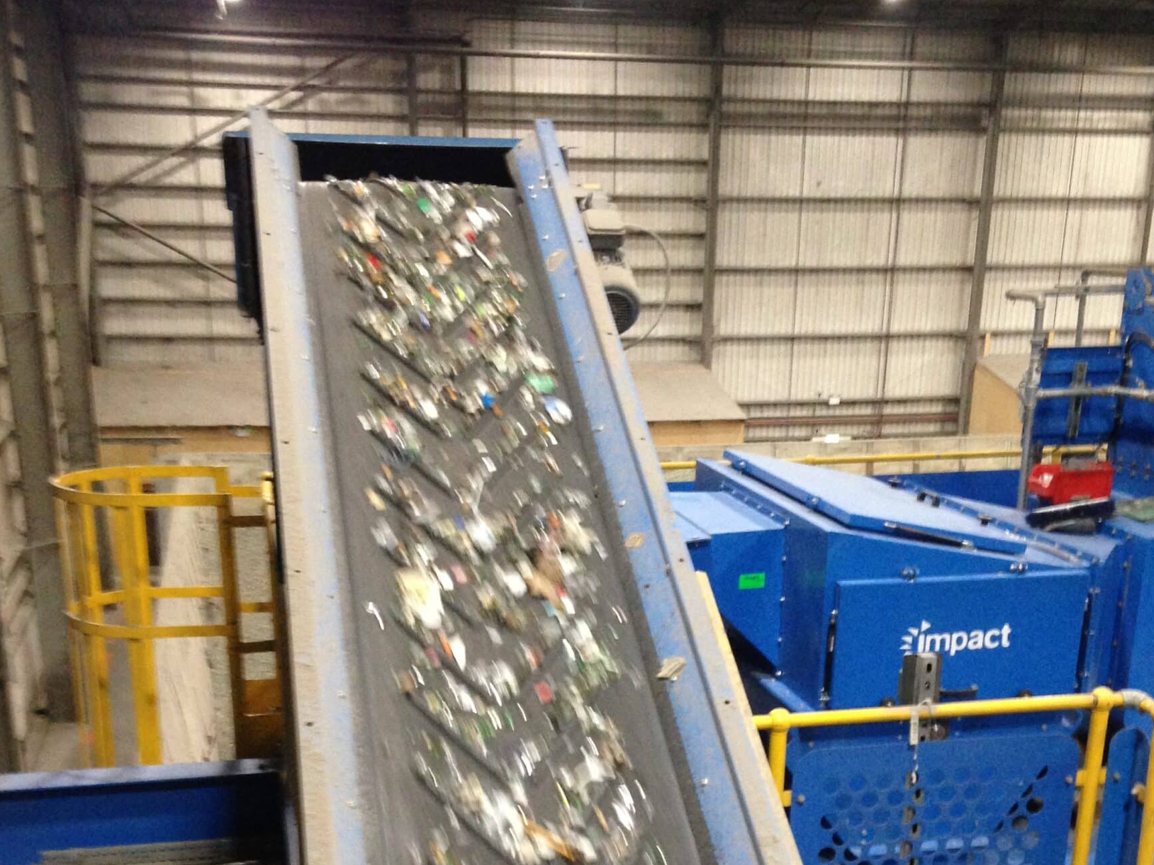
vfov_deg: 28.8
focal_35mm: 49
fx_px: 1634
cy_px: 729
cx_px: 608
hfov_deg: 38.9
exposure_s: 1/20
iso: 320
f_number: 2.4
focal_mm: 4.12
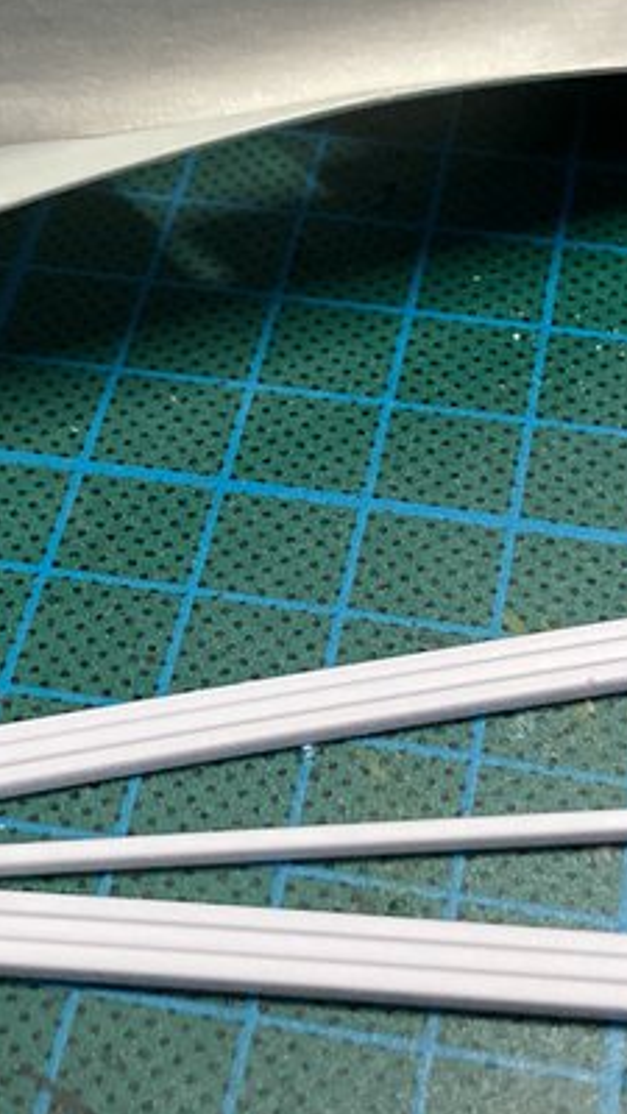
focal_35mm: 78
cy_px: 365
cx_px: 217
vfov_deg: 27.0
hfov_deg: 15.5
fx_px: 2305
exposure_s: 1/60
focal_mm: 3.99
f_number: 1.8
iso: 200
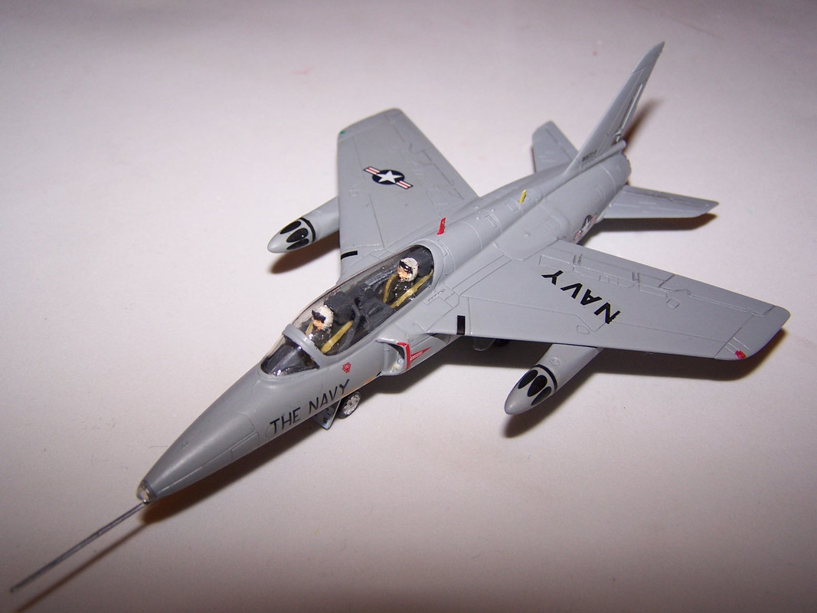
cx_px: 408
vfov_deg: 37.7
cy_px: 306
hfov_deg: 49.0
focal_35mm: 38
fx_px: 897
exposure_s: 1/60
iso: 80
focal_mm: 6.3
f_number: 2.8
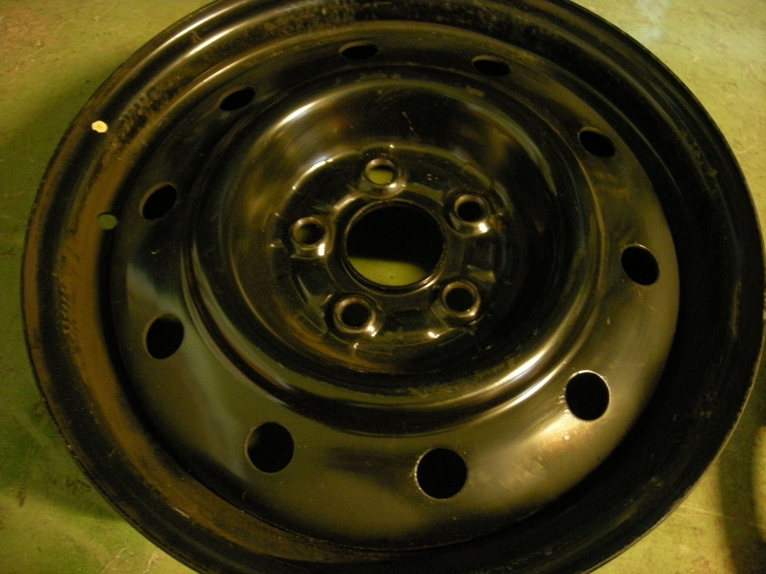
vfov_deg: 40.7
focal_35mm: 35
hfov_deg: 52.6
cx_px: 383
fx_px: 774
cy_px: 287
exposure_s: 1/2
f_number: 2.8
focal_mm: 5.7
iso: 400
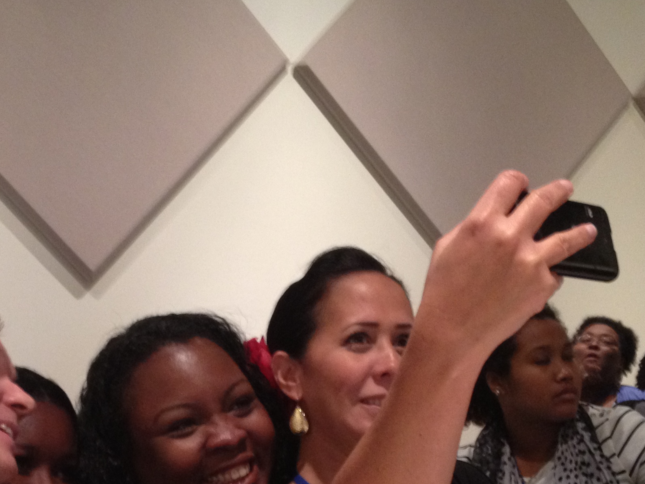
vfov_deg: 20.0
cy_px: 455
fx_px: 1341
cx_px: 175
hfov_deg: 26.7
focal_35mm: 72
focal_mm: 4.28
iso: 200
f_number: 2.4
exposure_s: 1/20
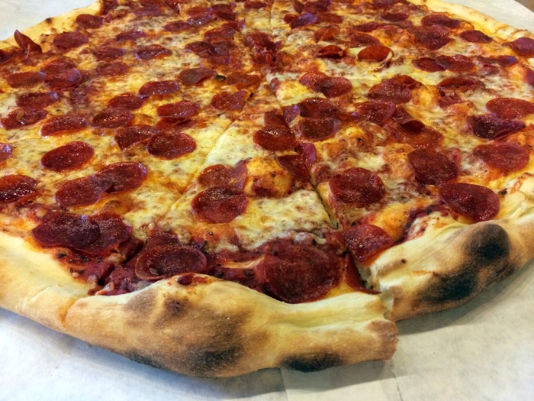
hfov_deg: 60.0
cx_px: 267
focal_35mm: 30
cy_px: 200
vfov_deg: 46.8
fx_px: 463
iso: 250
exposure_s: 1/30
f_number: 2.2
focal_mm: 4.12
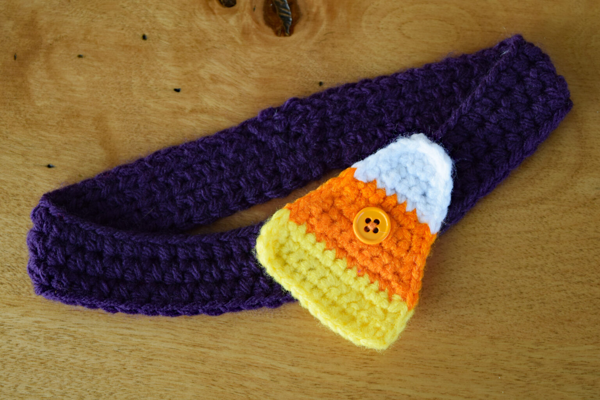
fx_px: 1200
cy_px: 200
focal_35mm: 72
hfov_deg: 28.1
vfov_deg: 18.9
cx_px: 300
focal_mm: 48
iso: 400
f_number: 6.3
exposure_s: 1/160
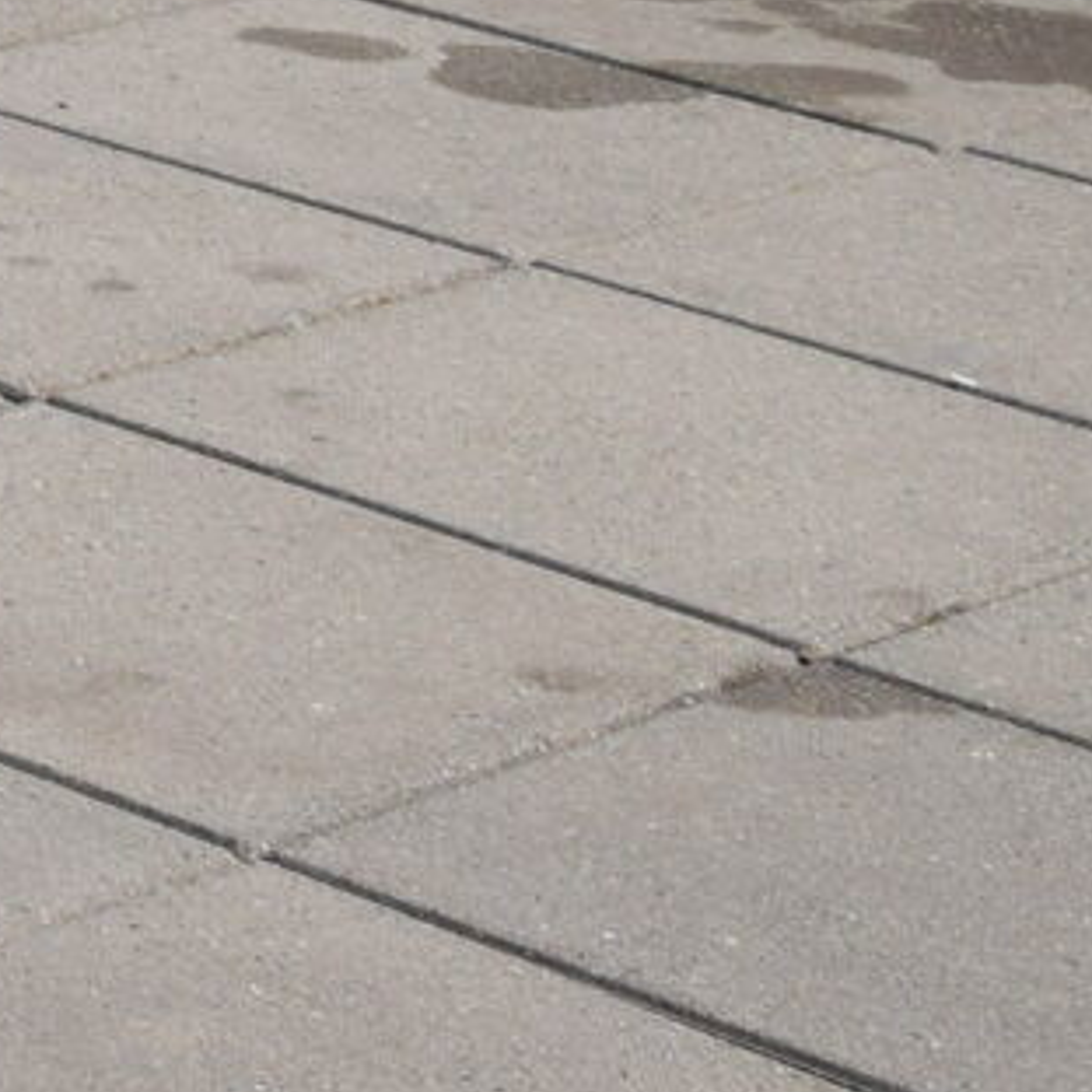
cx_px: -2292
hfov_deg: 7.3
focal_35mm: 209
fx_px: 7459
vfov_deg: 7.7
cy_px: -1717
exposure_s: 1/400
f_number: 10
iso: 200
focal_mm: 20
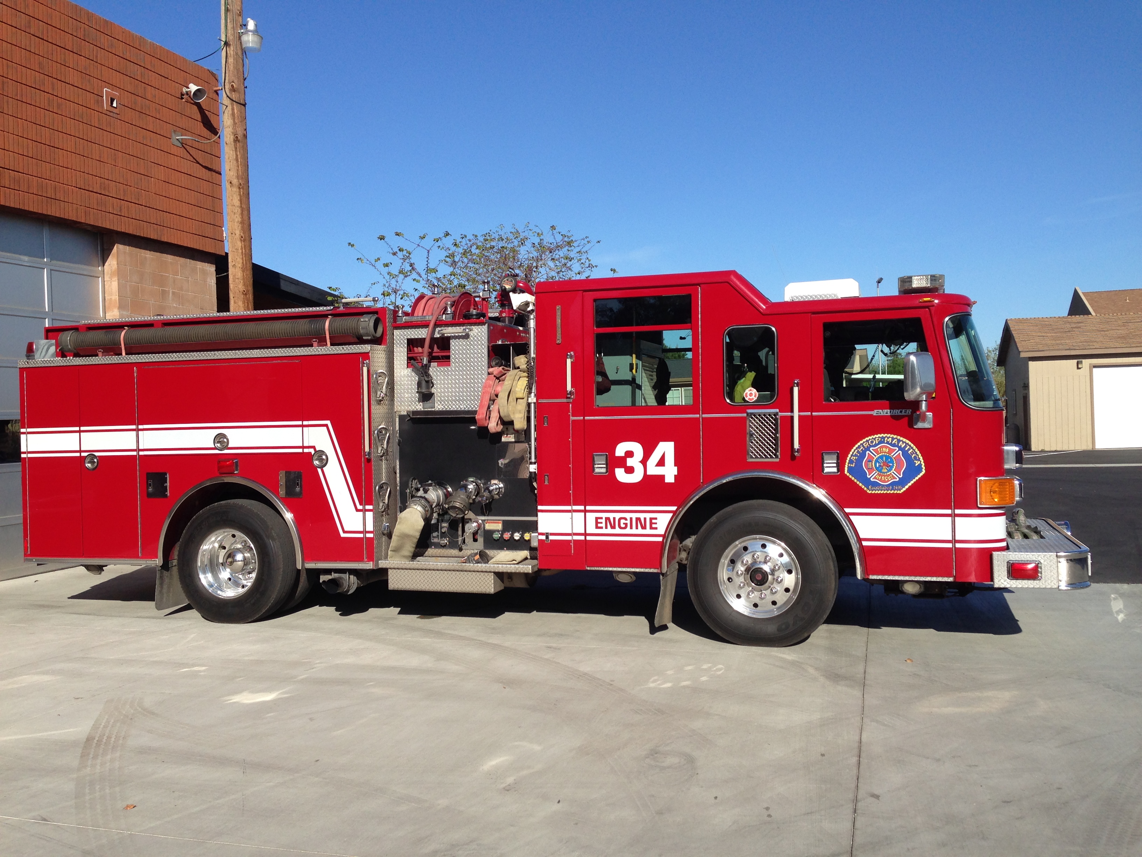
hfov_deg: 55.4
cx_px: 571
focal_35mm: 33
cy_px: 428
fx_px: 1089
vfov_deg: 42.9
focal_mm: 4.12
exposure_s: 1/1506
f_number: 2.4
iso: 50
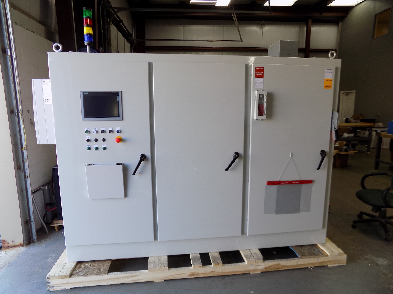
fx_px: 261
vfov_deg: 58.9
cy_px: 147
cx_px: 196
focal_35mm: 23
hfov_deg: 73.9
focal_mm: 4
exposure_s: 1/50
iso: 80
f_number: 3.1
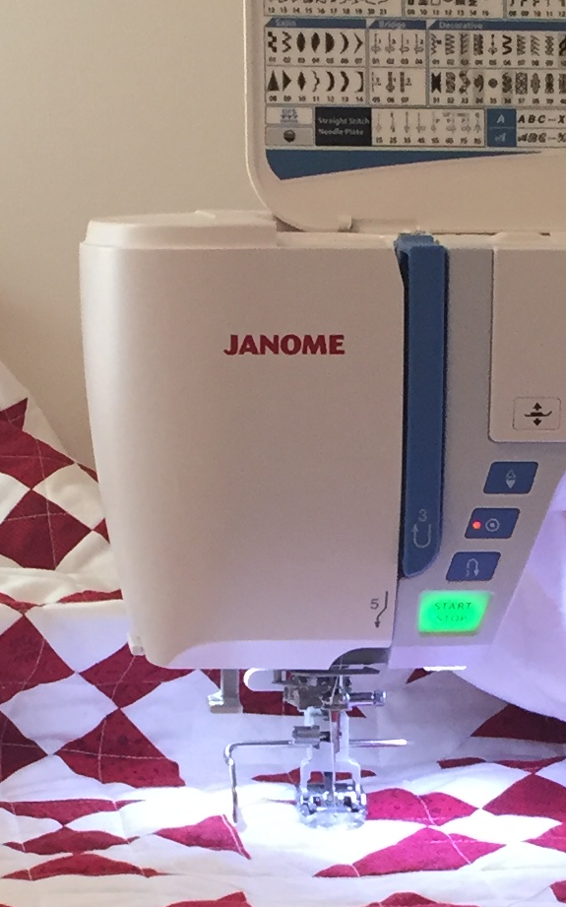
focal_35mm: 109
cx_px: 311
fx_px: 2692
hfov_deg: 12.0
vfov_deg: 18.9
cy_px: 730
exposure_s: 1/30
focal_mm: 4.15
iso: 32
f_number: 2.2
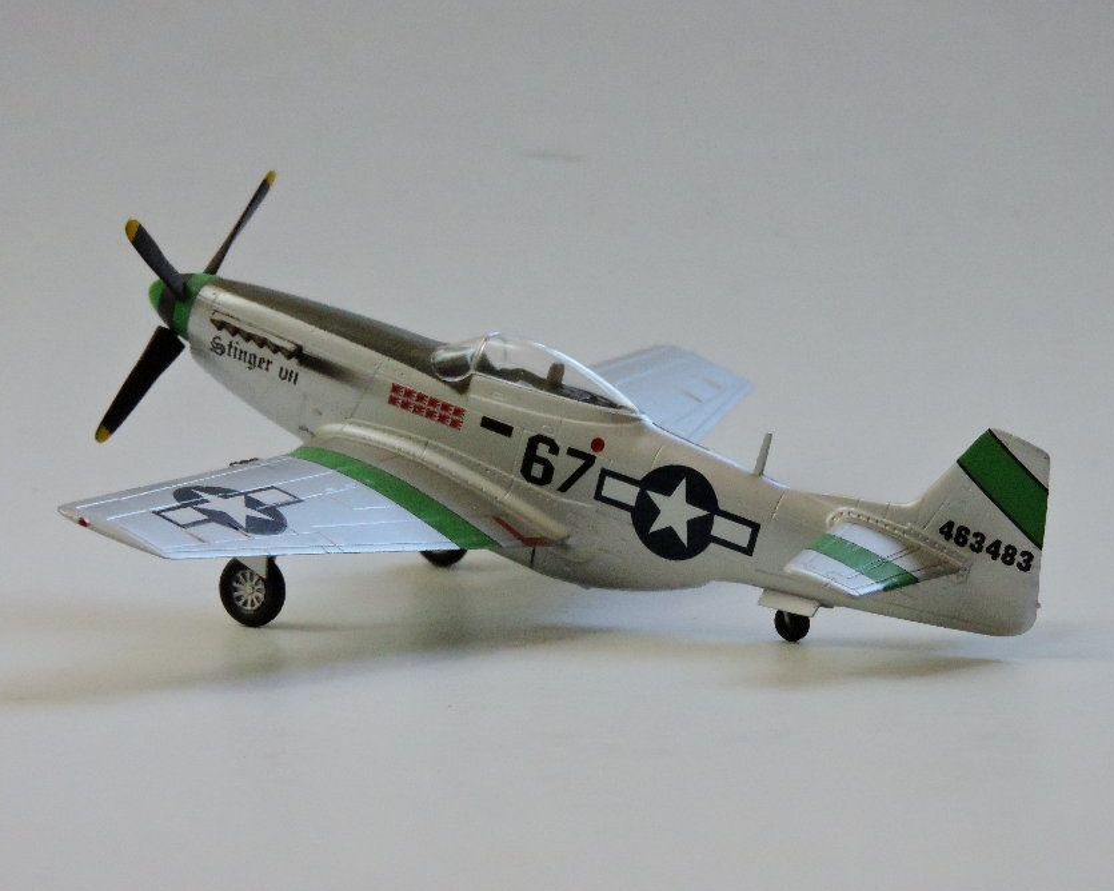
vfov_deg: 12.7
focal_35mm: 121
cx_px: 568
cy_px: 449
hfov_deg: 15.9
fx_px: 3989
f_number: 5
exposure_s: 1/250
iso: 1600
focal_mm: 20.6
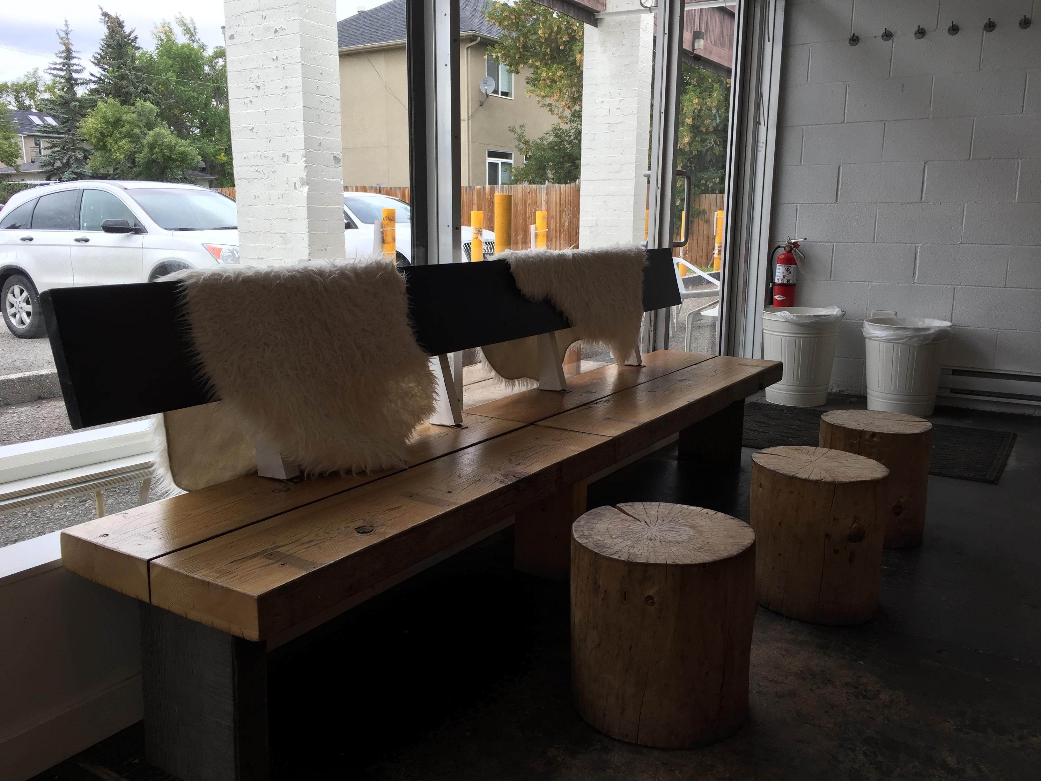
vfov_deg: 48.2
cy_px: 390
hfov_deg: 61.7
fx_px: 872
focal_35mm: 29
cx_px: 520
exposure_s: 1/120
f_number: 2.2
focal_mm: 4.15
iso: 32
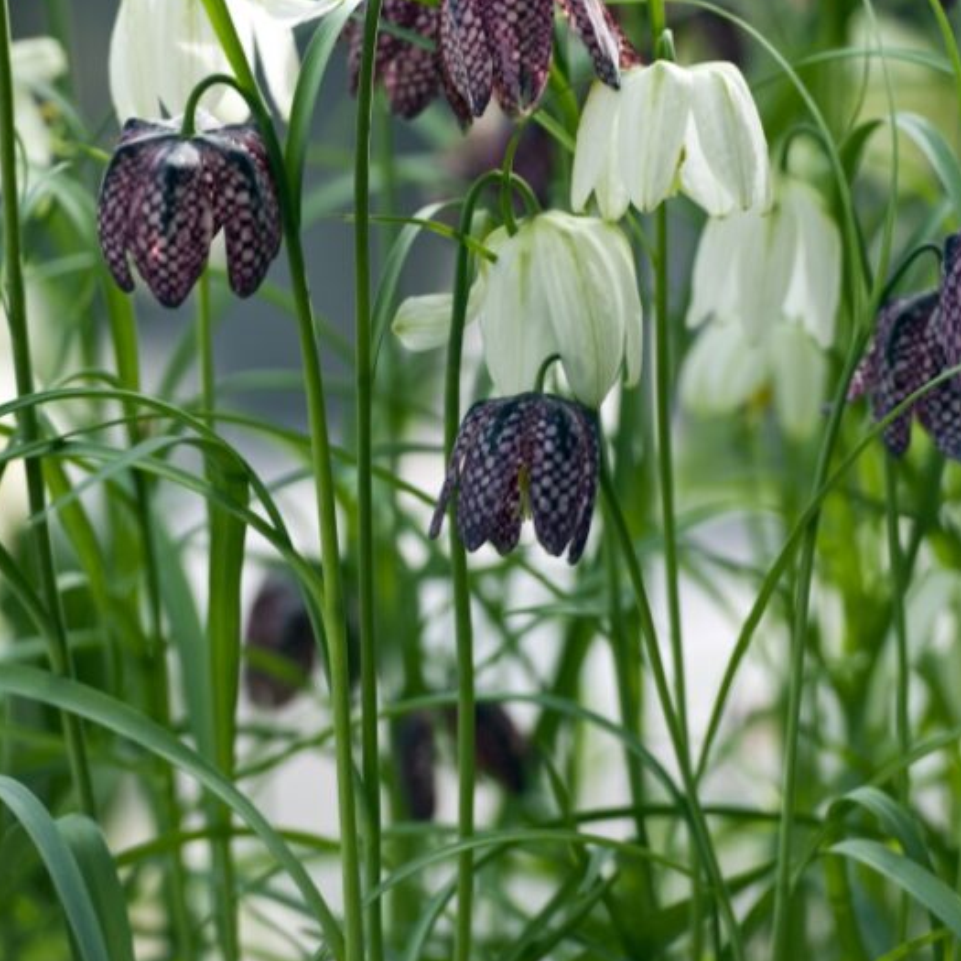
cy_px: 282
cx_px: 511
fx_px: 9171
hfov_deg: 6.0
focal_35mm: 292
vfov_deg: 6.0
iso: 200
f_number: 5
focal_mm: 200
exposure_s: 1/100
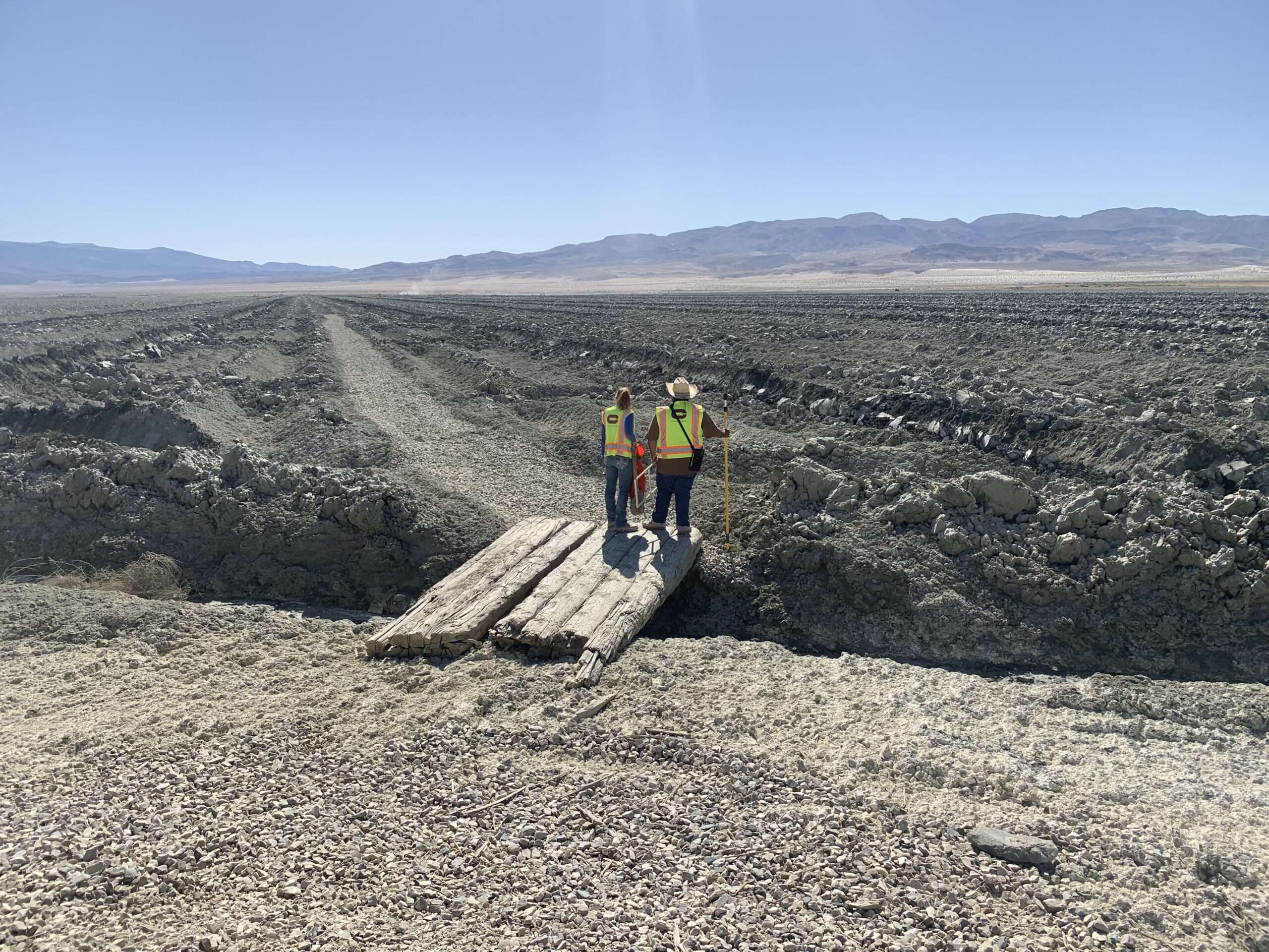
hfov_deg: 67.3
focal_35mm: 26
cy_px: 476
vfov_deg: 53.1
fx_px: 953
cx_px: 634
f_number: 1.8
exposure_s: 1/3401
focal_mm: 4.25
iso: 25
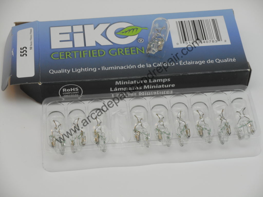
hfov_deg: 19.3
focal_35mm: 102
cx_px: 132
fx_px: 775
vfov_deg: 14.5
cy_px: 98
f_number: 5.8
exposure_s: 1/60
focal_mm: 18.2
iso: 160
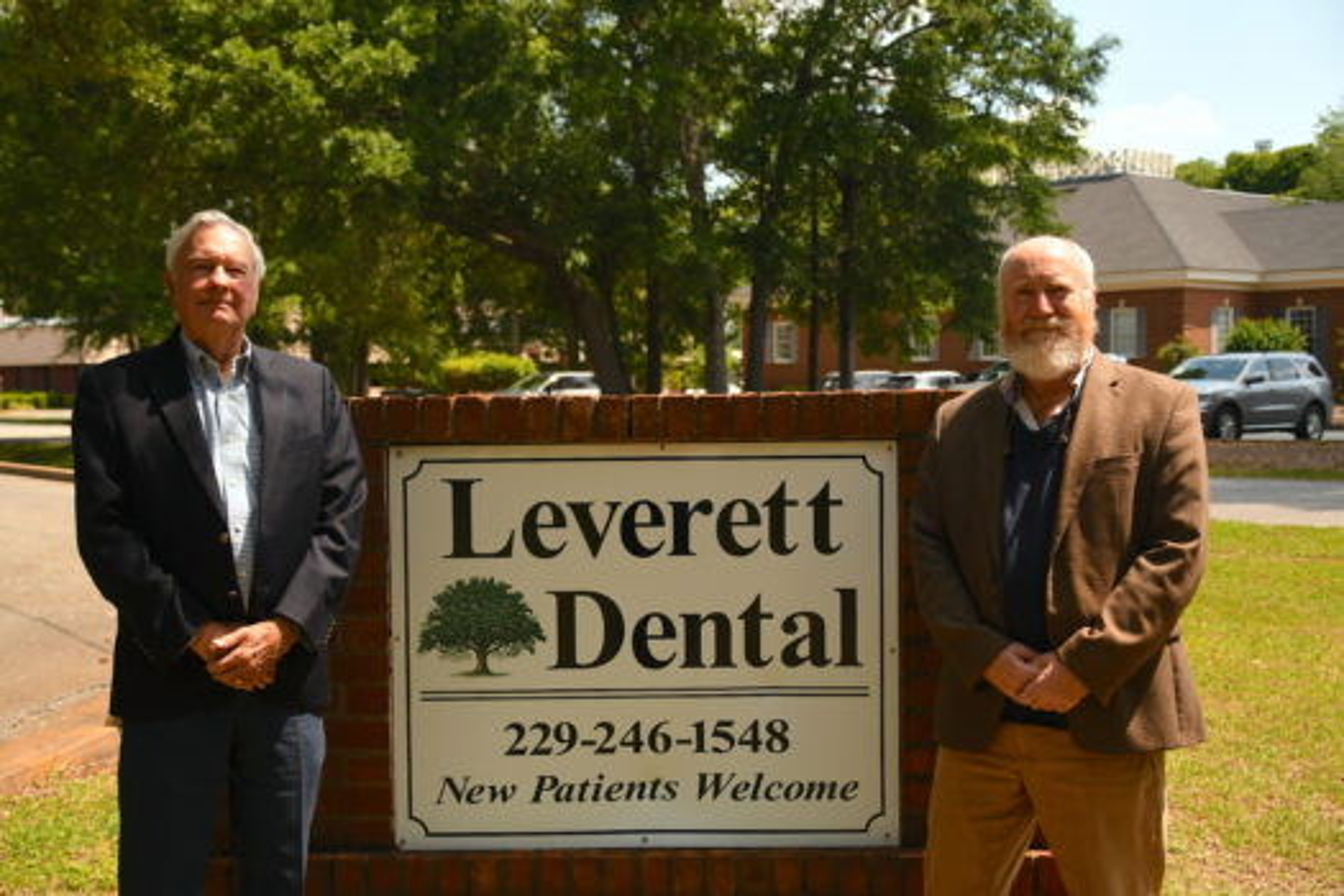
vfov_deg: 6.8
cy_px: 448
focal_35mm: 202
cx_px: 672
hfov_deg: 10.2
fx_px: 7559
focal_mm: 135
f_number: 6
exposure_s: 1/5000
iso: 1000
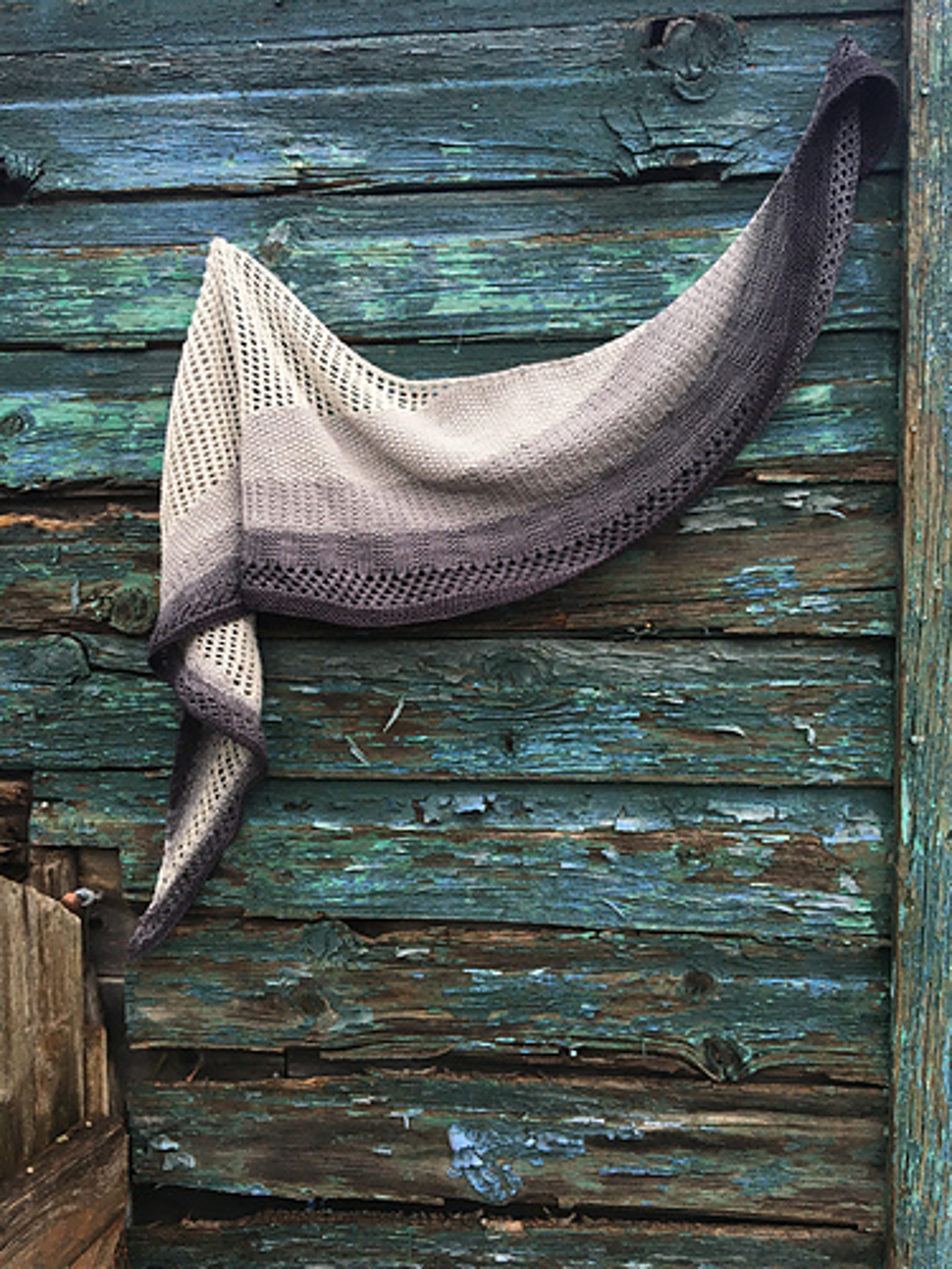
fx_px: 1063
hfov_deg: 48.2
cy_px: 634
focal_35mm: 29
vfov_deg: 61.7
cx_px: 476
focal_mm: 4.15
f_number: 2.2
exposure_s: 1/30
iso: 32
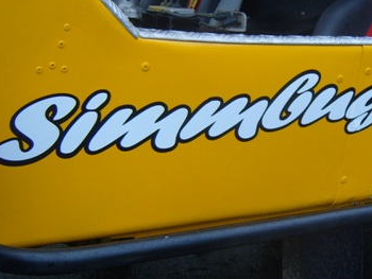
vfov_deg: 23.0
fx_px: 688
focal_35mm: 64
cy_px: 149
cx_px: 268
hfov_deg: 29.9
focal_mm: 7.4
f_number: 2.8
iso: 80
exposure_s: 1/45
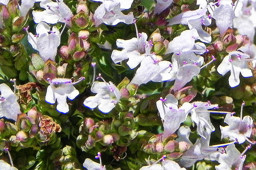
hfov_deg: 4.9
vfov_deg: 3.2
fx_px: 3014
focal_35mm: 424
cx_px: 222
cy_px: 48
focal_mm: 28.8
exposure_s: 1/472
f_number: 8
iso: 160
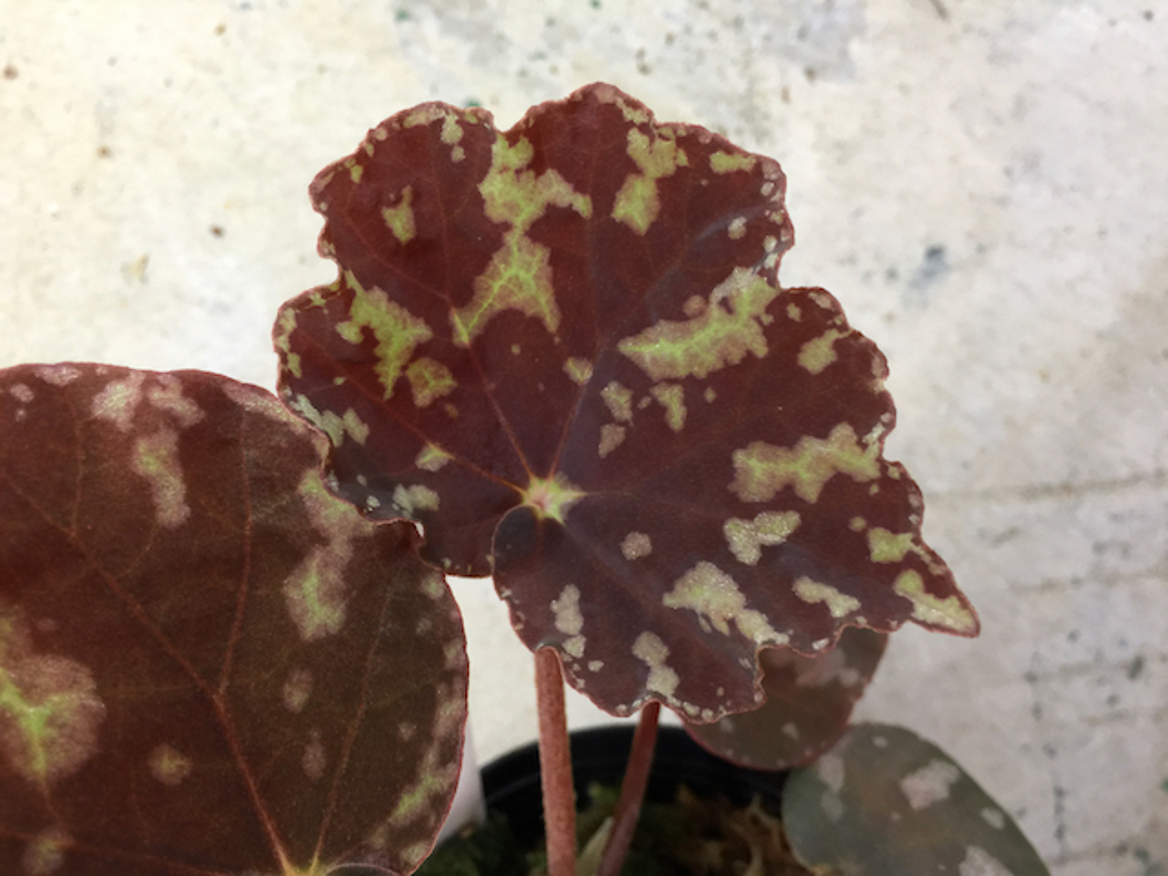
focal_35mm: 29
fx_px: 979
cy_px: 438
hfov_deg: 61.7
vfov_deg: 48.2
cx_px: 584
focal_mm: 4.15
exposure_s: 1/15
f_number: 2.2
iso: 32
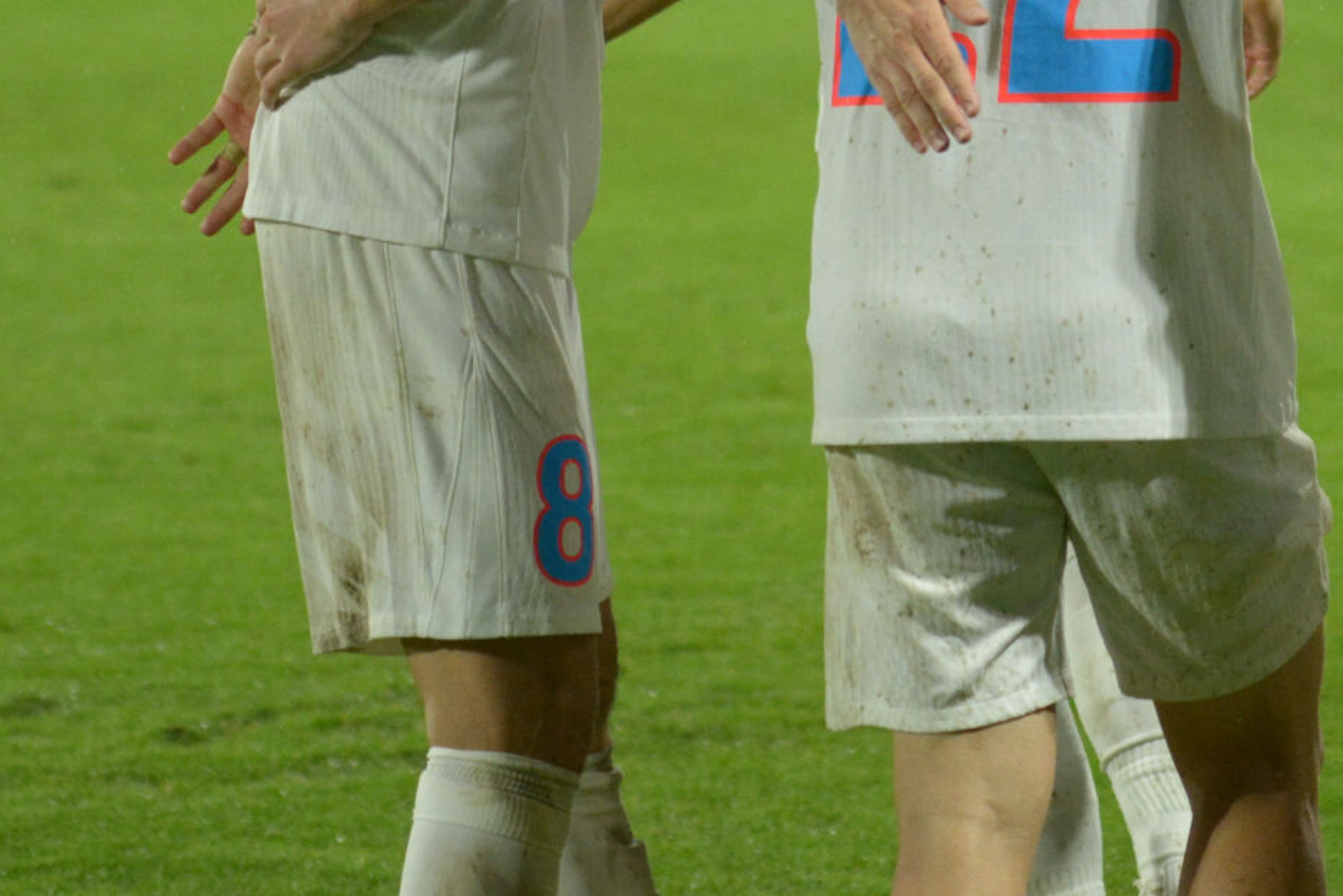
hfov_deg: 7.2
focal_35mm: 287
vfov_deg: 4.8
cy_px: -210
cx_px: 1297
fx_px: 10708
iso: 1600
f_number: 2.8
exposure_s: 1/1600
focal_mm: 70
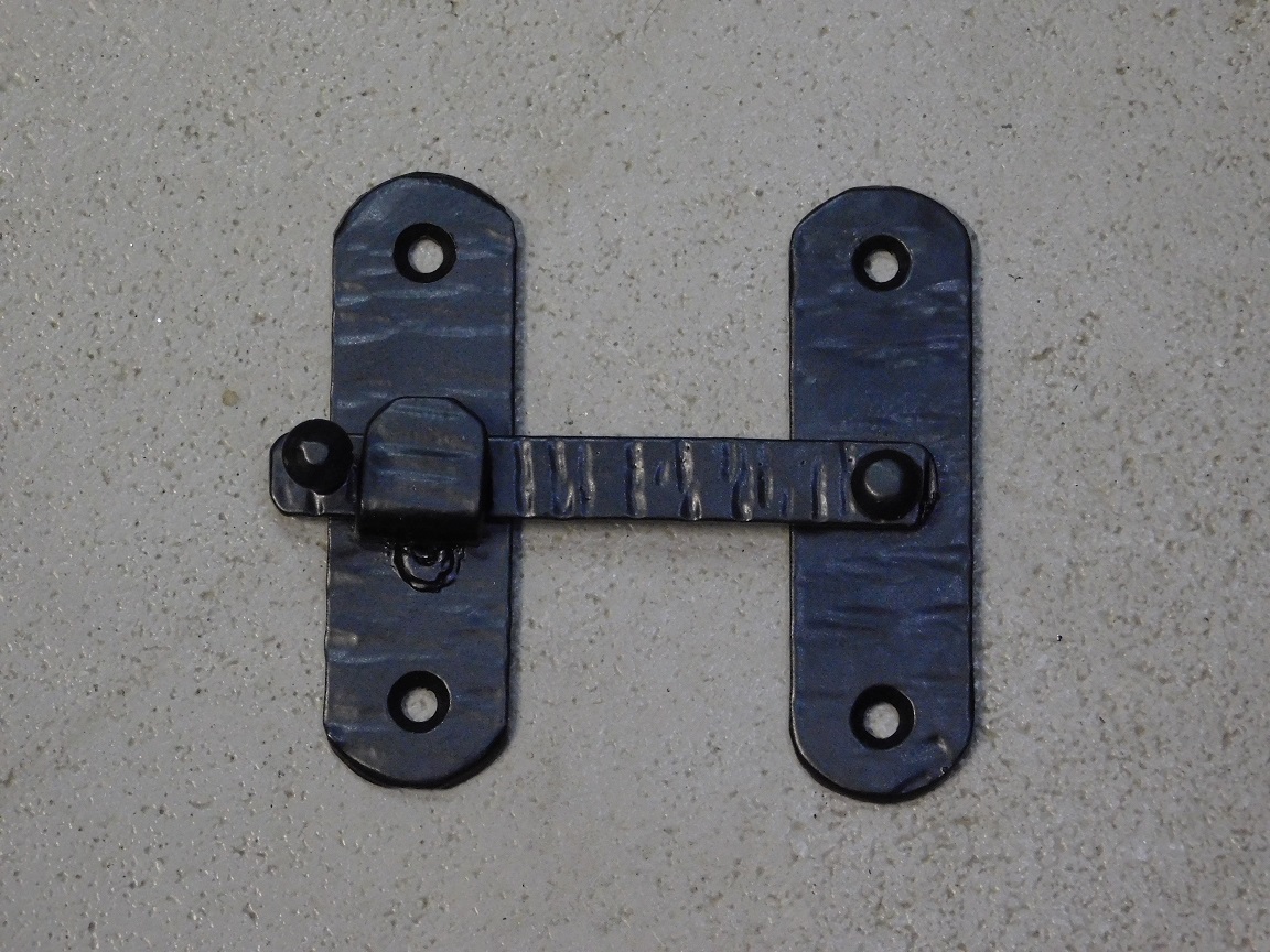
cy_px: 476
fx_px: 8512
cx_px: 635
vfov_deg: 6.4
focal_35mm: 232
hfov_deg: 8.5
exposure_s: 1/25
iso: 800
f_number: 5.6
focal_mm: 41.3
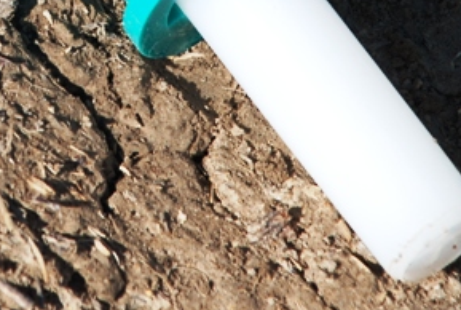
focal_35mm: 717
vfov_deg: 1.9
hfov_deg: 2.9
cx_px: 43
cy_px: -148
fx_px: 9198
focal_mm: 135
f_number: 5.6
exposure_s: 1/250
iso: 100
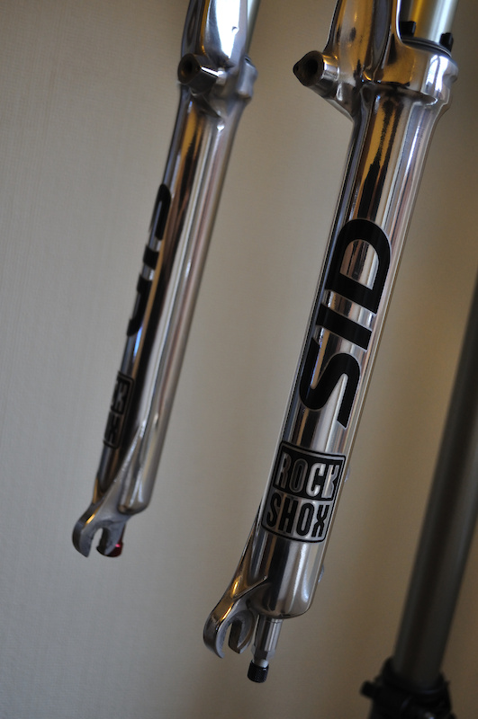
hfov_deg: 31.8
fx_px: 839
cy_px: 360
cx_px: 239
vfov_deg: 46.5
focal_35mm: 42
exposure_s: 1/60
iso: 800
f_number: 4.5
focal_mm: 28
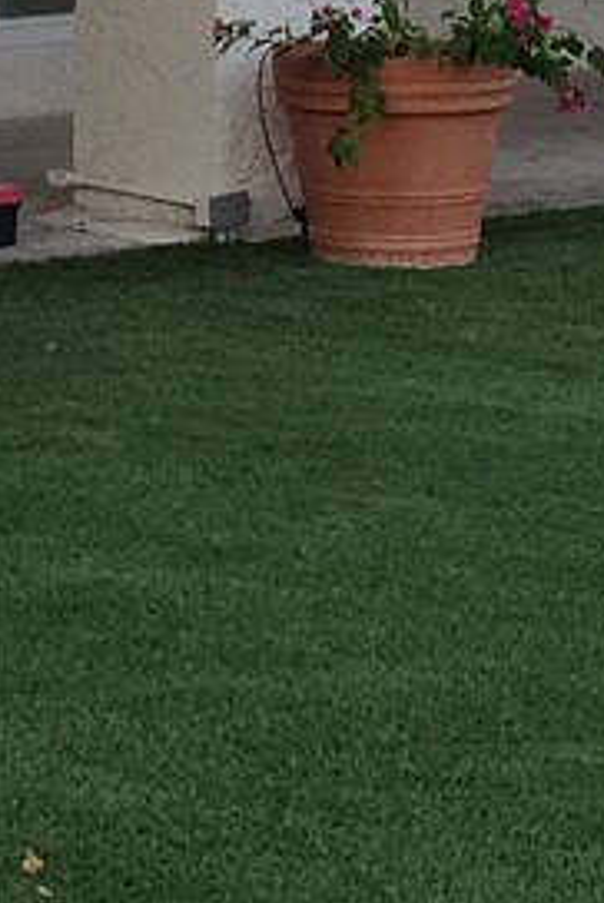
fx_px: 4694
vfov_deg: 10.8
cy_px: -113
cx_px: 119
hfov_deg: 7.4
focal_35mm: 187
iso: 64
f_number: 2.2
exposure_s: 1/120
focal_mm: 4.12
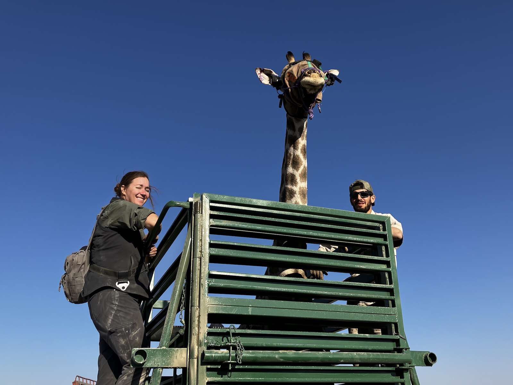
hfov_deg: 63.4
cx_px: 256
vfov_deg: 49.7
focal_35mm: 28
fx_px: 415
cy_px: 192
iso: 32
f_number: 1.8
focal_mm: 3.99
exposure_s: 1/1548
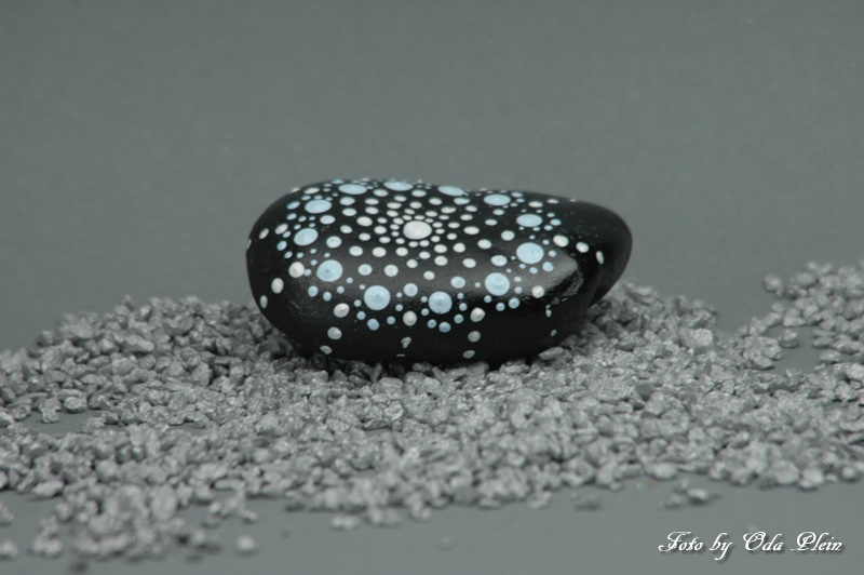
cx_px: 432
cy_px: 288
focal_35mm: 300
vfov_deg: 4.6
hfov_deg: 6.9
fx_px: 7194
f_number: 9
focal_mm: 200
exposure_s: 1/20
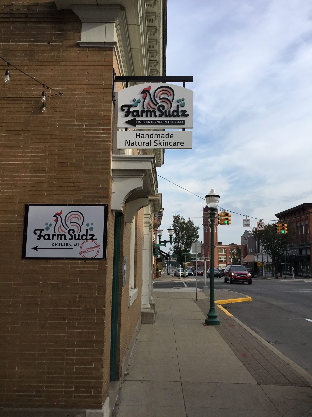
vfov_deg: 58.4
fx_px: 373
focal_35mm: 31
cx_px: 156
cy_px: 208
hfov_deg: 45.4
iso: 25
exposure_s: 1/970
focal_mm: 3.3
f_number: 2.4
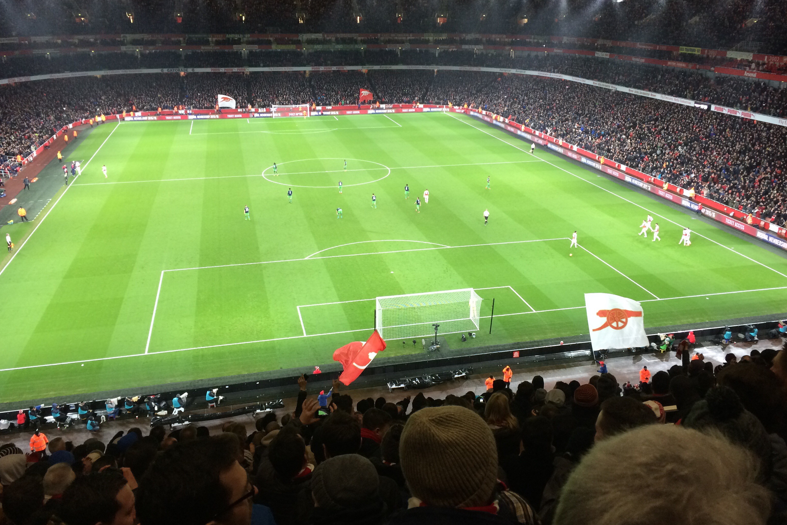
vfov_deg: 41.0
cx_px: 400
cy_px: 232
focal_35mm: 32
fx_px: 699
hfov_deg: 58.7
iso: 80
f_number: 2.2
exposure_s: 1/33
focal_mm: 4.15
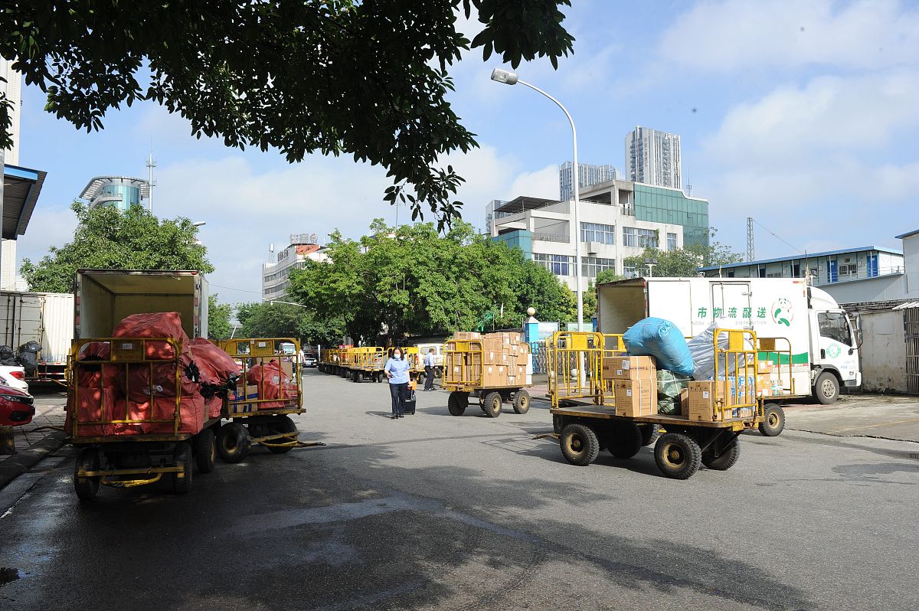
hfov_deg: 63.7
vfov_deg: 44.9
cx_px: 460
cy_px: 306
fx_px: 740
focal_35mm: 29
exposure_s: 1/125
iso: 200
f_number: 14
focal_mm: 29
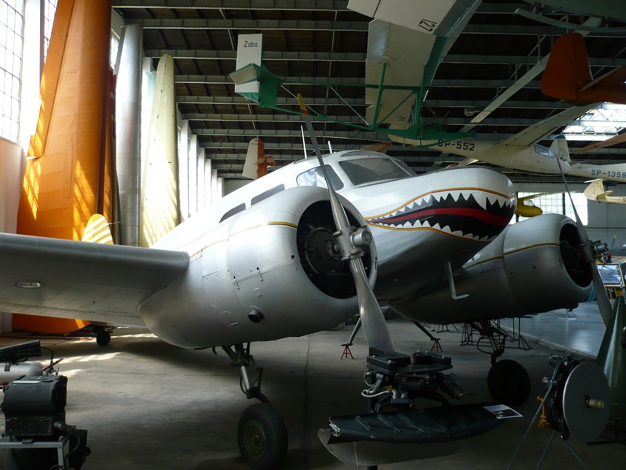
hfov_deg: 52.6
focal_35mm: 35
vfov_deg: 40.7
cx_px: 313
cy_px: 235
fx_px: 633
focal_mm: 5.8
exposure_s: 1/40
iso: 100
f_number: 2.8
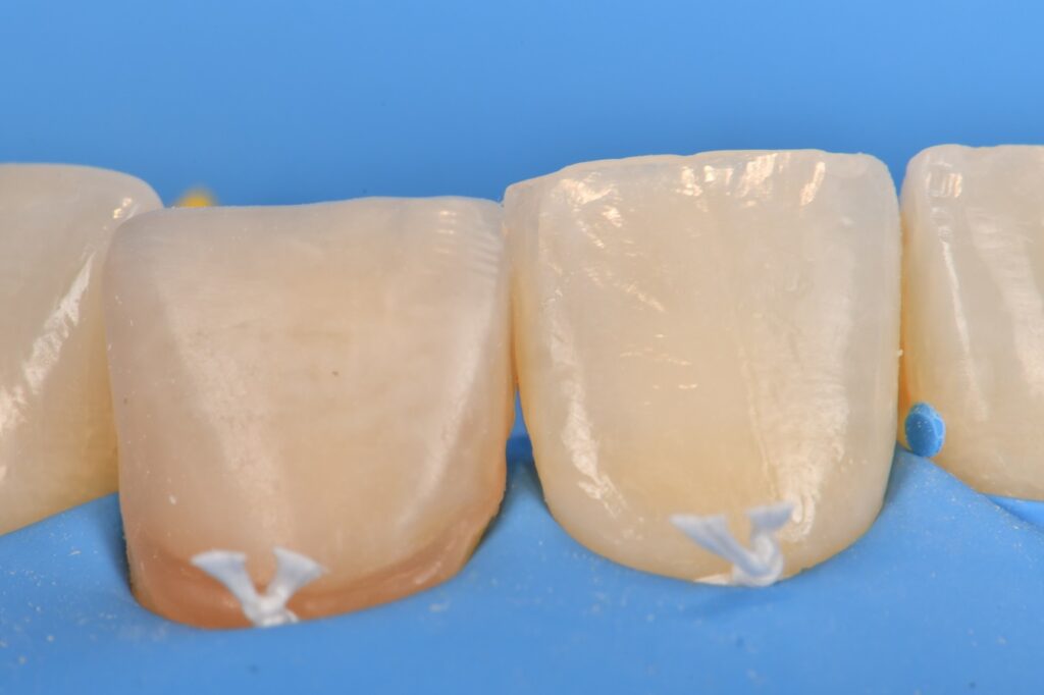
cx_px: 522
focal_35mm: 157
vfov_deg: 8.7
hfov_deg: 13.1
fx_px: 4551
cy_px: 348
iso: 200
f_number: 32
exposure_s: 1/160
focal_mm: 105
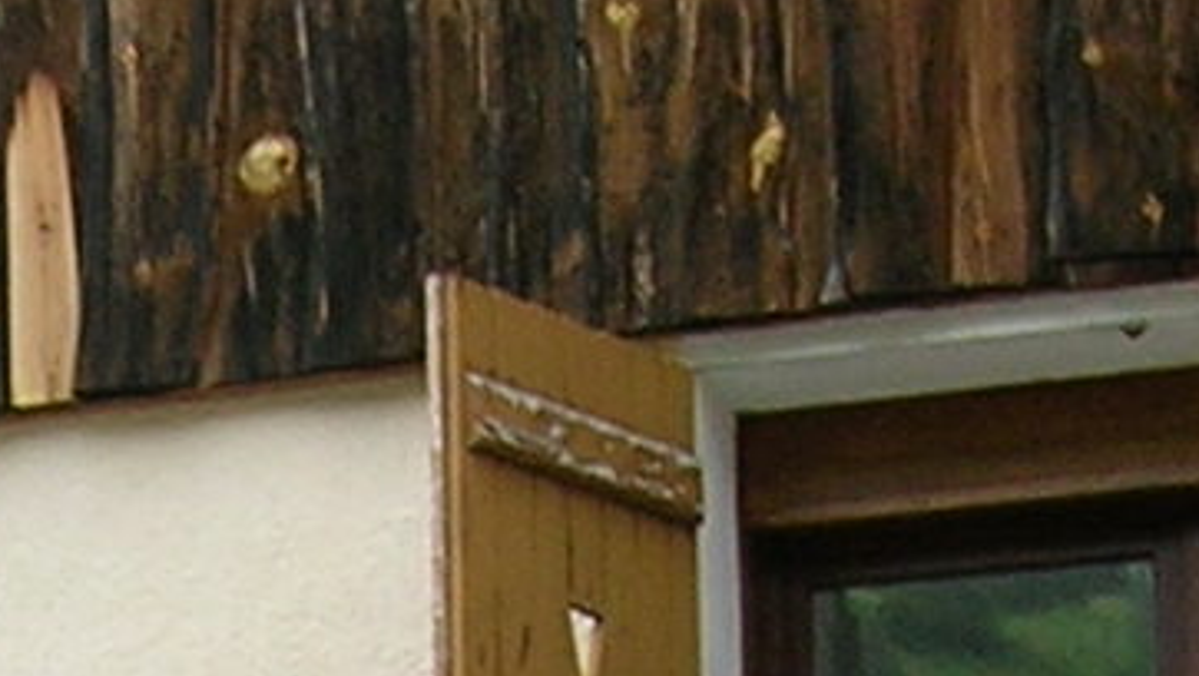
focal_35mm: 234
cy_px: 1925
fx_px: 7443
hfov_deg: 9.0
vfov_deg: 5.0
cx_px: -444
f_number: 4.9
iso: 50
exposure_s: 1/101
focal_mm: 5.7
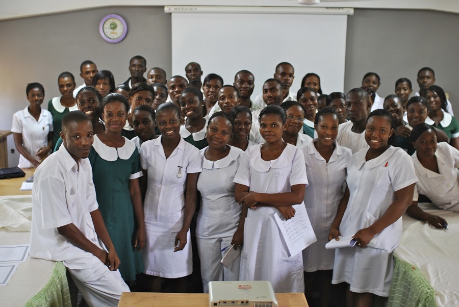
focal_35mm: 45
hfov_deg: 43.6
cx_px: 230
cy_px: 154
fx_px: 574
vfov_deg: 29.9
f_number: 2
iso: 200
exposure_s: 1/15
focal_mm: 30
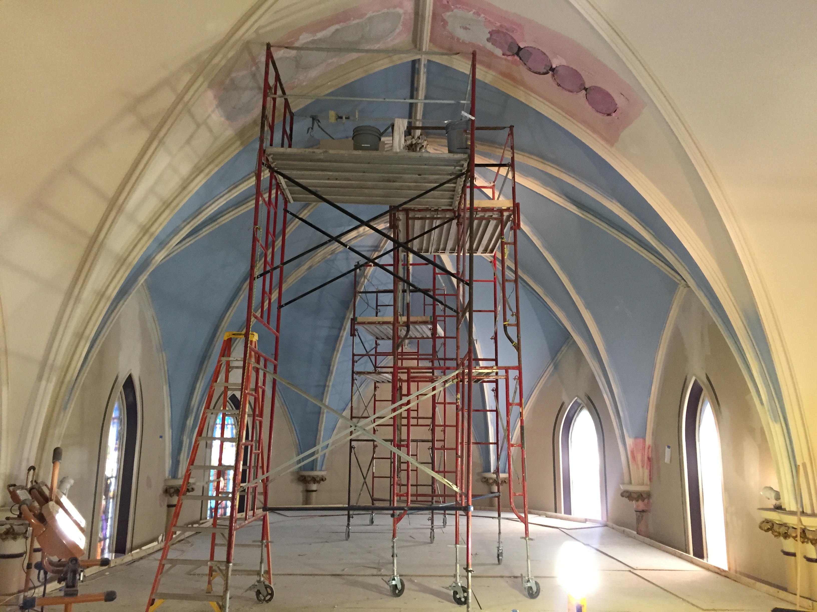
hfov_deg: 61.7
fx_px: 684
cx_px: 408
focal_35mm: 29
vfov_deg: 48.2
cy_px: 306
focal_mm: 4.15
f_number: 2.2
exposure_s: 1/30
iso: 200
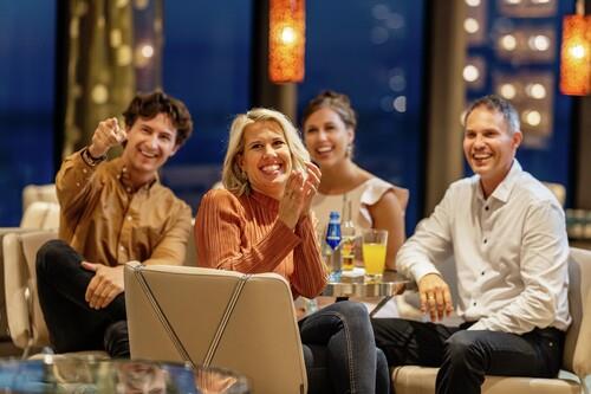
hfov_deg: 15.2
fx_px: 2215
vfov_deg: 10.2
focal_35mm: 135
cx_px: 296
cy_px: 197
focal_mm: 135
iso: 800
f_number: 2.2
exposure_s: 1/200
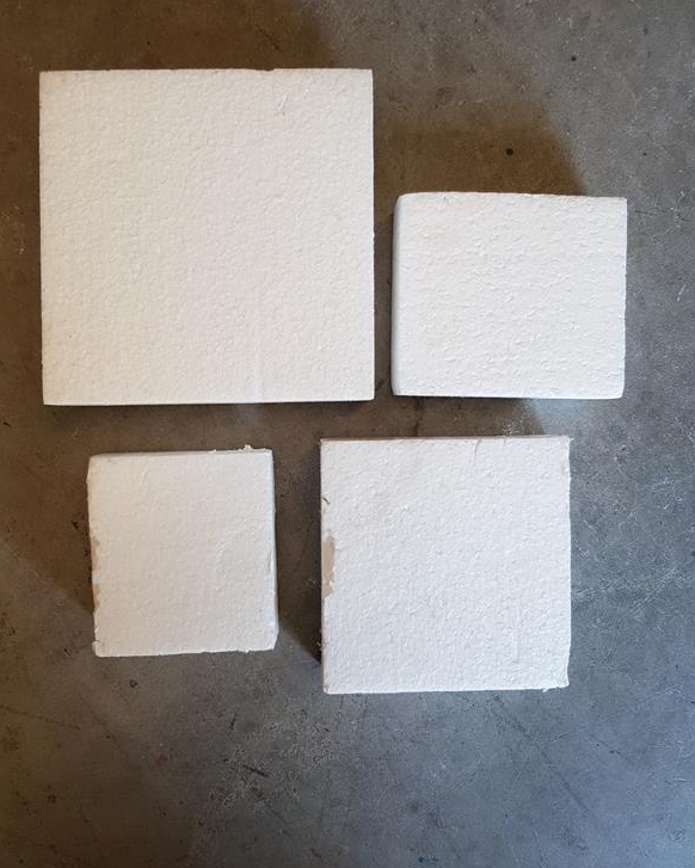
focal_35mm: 28
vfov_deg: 62.2
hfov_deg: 51.5
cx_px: 337
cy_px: 418
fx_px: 720
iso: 50
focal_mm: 4.3
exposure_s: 1/50
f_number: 1.7
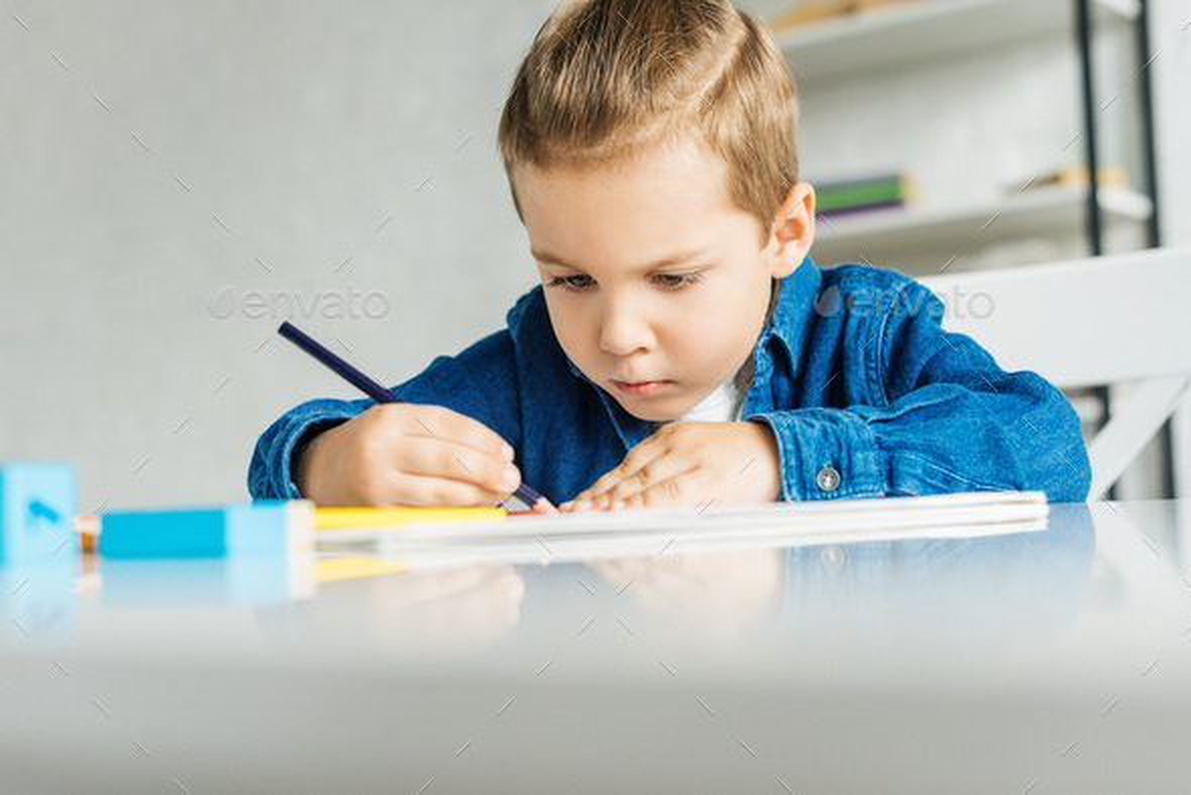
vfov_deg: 27.0
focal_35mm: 50
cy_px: 398
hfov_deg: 39.6
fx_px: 1655
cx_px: 596
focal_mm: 50
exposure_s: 1/160
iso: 500
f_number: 3.5
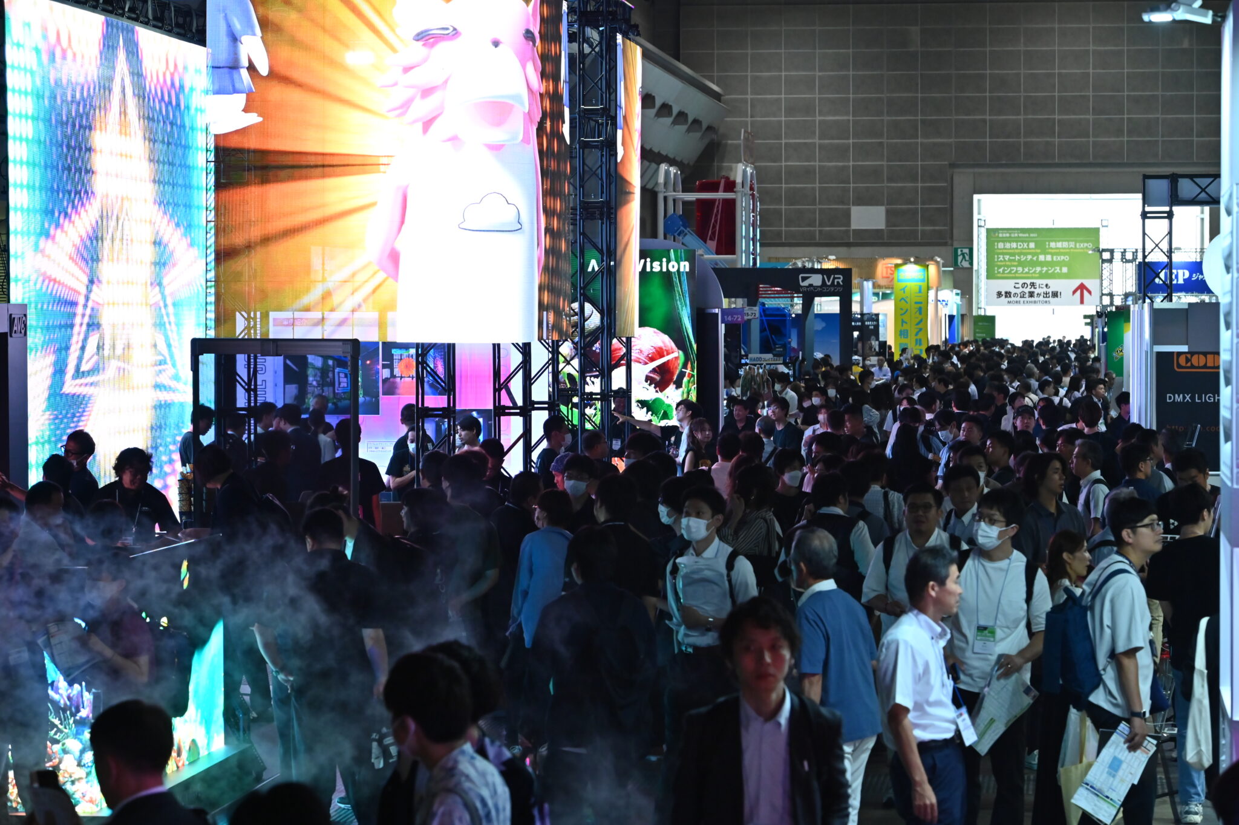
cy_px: 412
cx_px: 620
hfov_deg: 18.3
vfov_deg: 12.2
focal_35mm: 112
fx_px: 3853
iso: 3200
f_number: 8
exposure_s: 1/200
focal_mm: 112
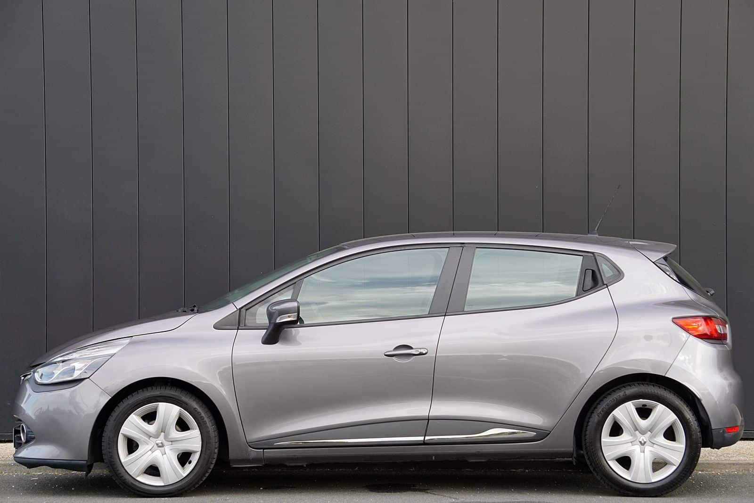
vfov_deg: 12.0
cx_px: 377
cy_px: 252
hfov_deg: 17.9
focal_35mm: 114
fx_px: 2388
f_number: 7.1
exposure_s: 1/200
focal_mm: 76
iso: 400
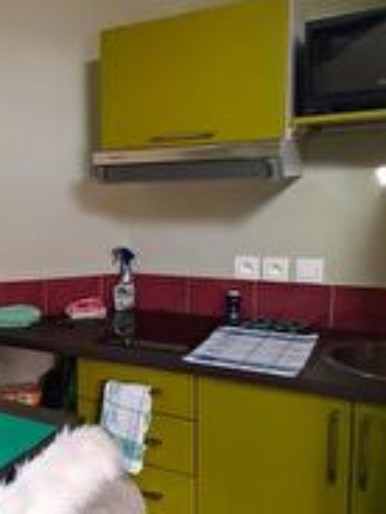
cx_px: 0
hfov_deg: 35.1
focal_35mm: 37
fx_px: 550
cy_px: 264
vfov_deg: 50.1
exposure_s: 1/33
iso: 160
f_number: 2.2
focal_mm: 1.42
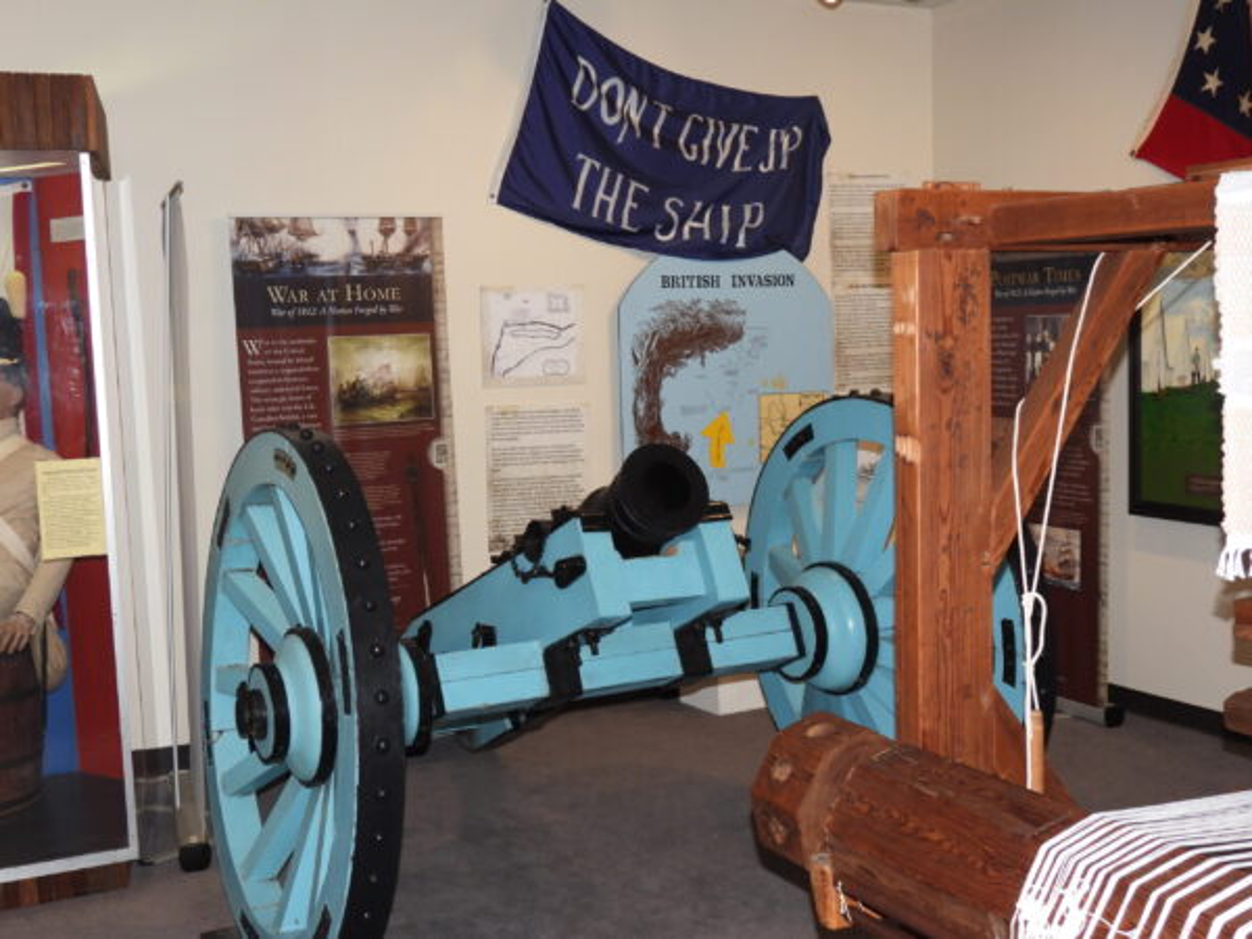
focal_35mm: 43
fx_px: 1555
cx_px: 626
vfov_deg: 33.6
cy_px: 470
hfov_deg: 43.9
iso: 200
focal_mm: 7.7
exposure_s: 1/30
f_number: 3.2
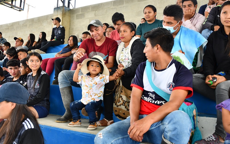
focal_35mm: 35
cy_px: 70
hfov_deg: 55.3
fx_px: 219
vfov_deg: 36.3
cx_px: 115
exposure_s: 1/250
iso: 400
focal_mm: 23
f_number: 4.5
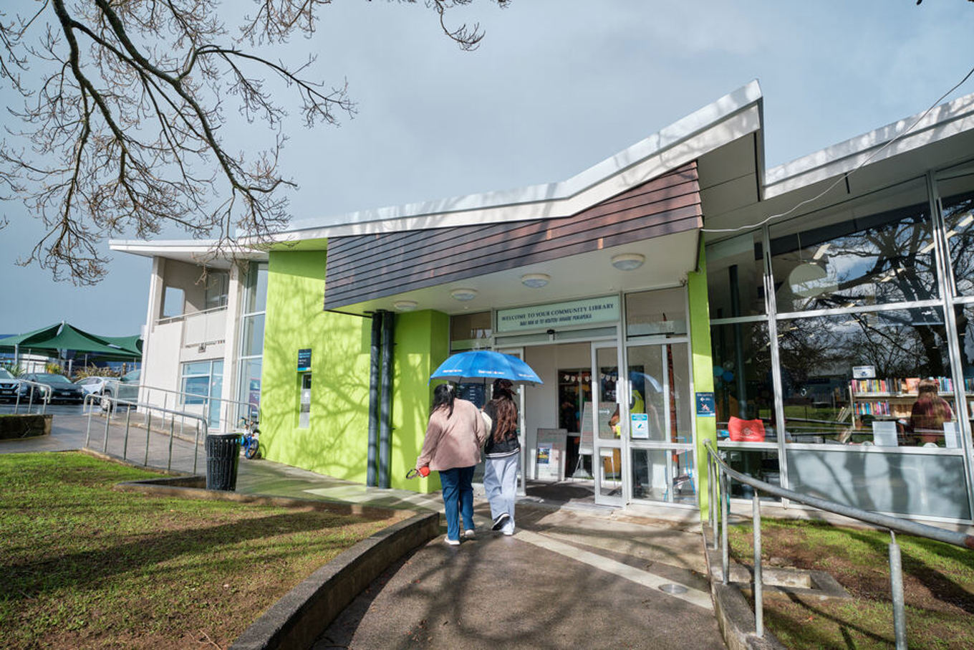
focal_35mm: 20
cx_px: 487
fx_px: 541
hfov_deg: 84.0
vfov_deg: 61.9
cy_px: 325
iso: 160
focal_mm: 13
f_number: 4
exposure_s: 1/500
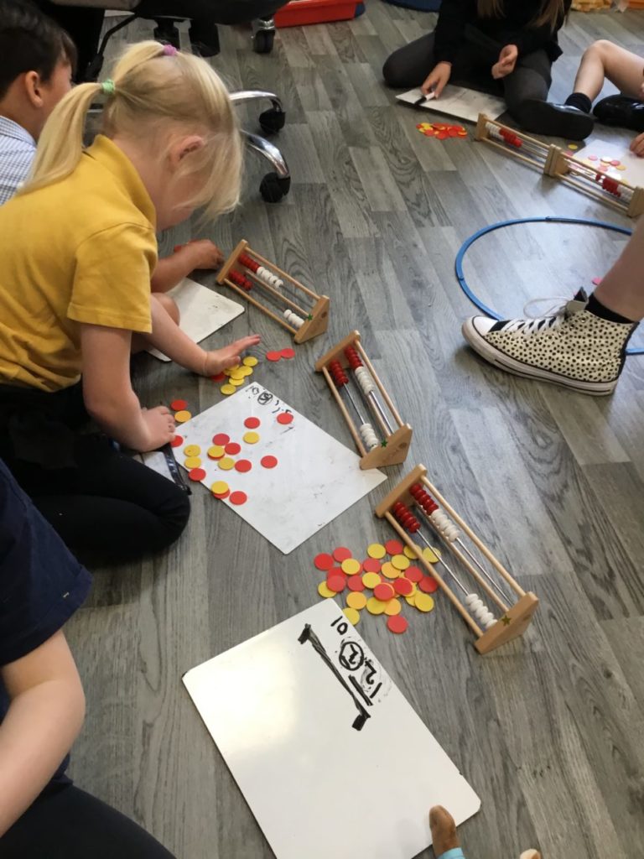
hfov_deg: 45.4
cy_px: 430
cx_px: 322
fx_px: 769
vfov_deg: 58.4
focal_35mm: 31
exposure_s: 1/33
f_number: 2.4
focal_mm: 3.3
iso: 32
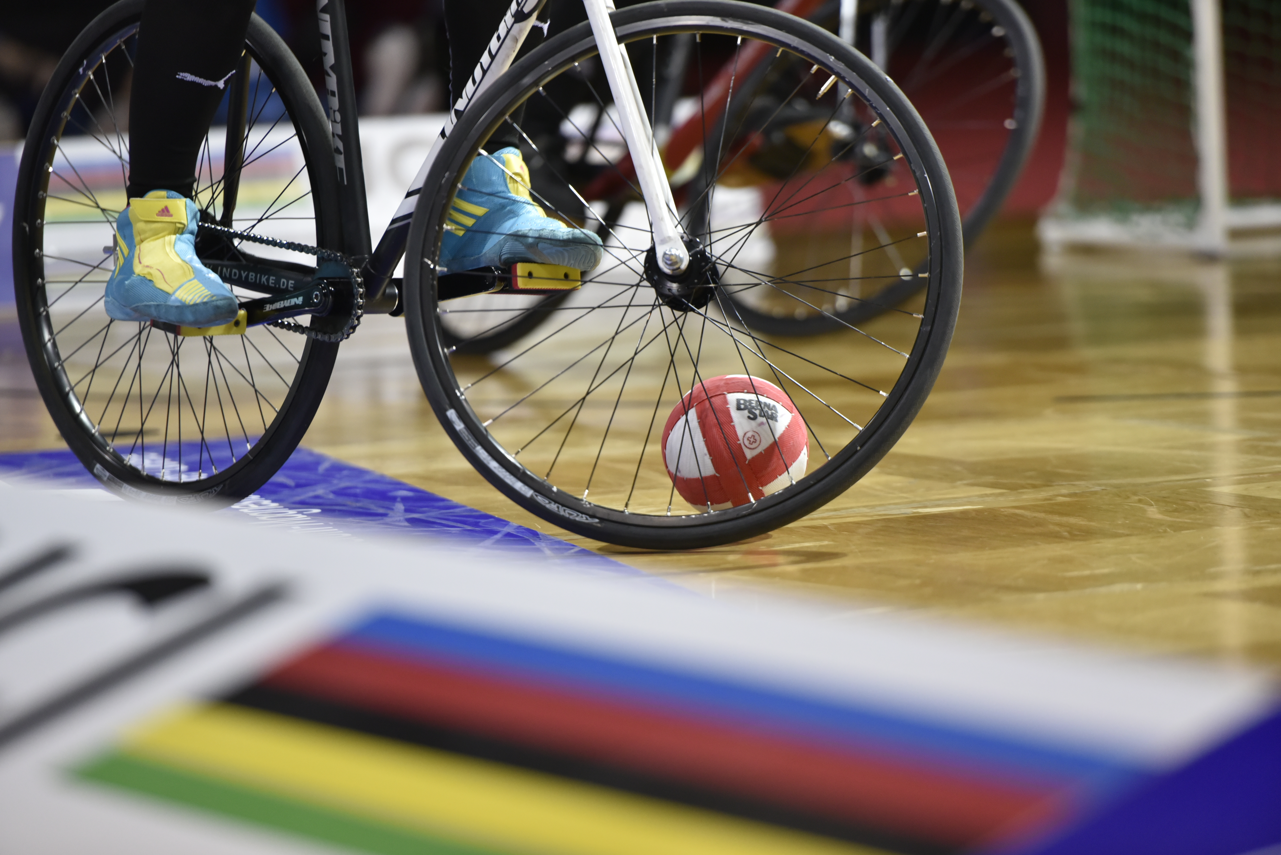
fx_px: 7119
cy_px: 428
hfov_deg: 10.3
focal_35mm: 200
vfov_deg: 6.9
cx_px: 640
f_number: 2.8
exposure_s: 1/1000
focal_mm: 200
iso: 1800
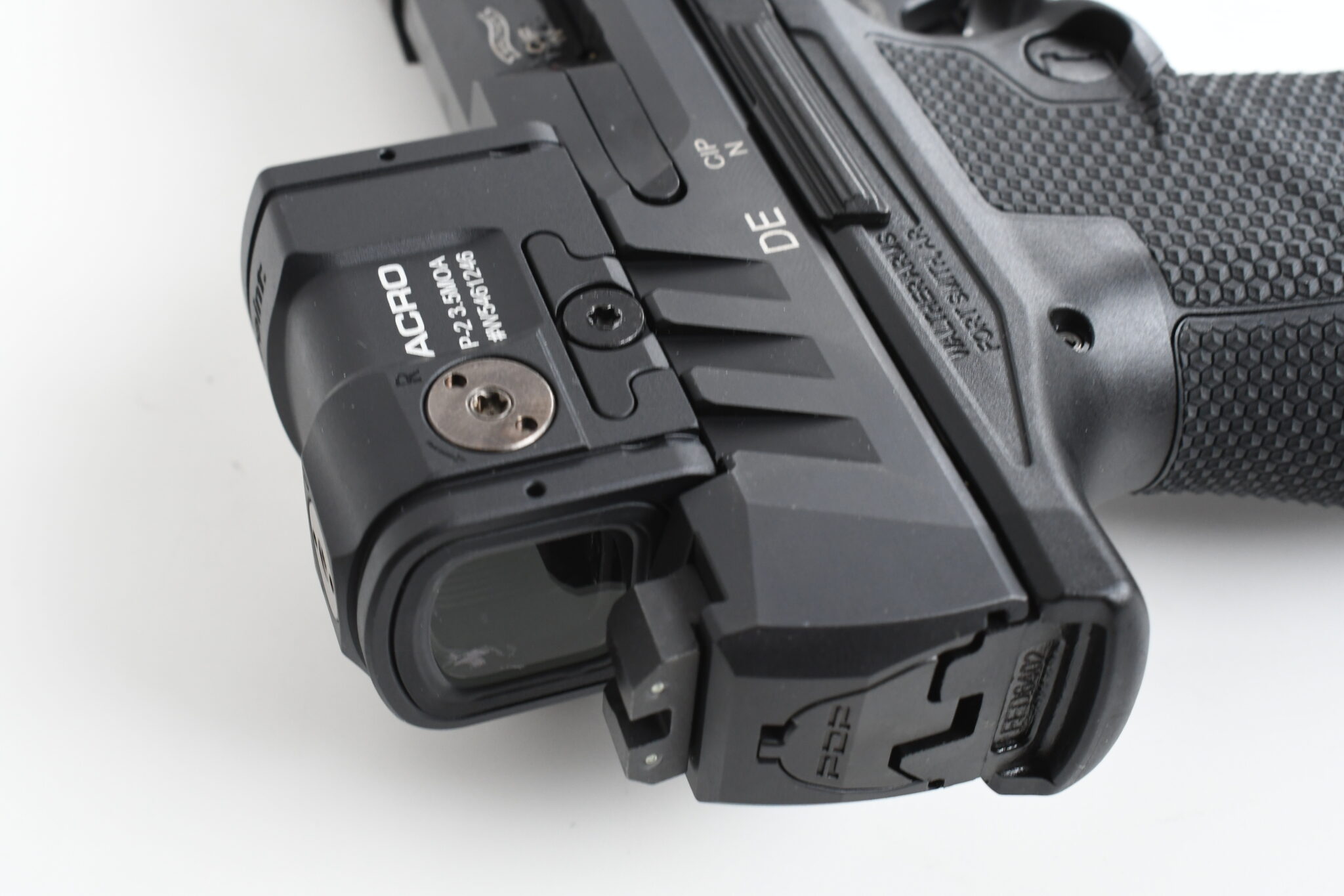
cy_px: 448
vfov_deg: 26.0
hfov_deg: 38.2
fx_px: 1941
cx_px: 672
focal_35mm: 52
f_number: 13
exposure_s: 1/30
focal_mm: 35
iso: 1250
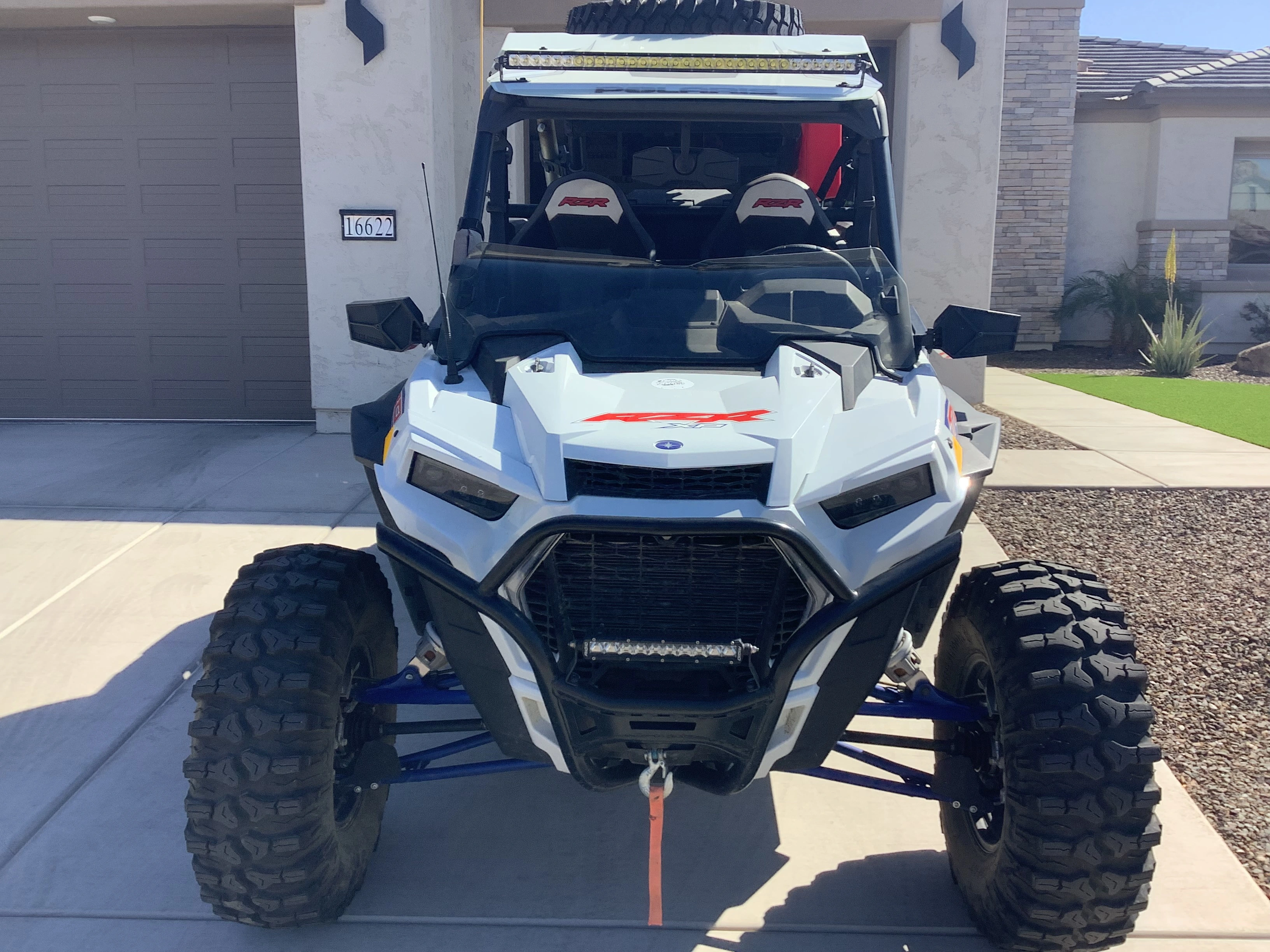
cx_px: 635
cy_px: 476
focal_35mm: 31
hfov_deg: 58.4
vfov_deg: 45.4
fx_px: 1137
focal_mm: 3.3
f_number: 2.4
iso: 25
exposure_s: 1/867
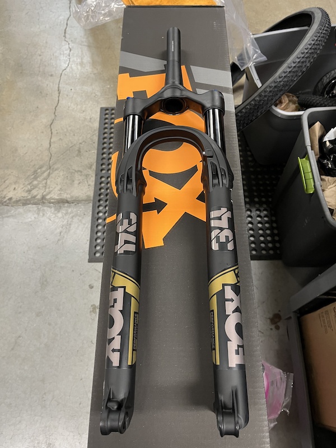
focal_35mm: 26
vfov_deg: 67.3
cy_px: 224
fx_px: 336
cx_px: 168
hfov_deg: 53.1
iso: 160
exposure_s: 1/60
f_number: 1.6
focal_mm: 5.1
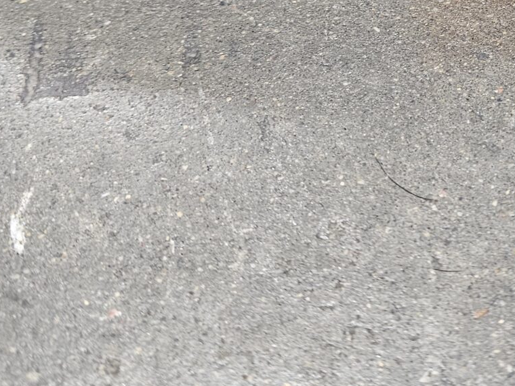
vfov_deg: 22.6
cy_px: -13
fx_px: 922
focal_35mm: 62
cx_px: 492
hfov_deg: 29.5
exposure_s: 1/39.3
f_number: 1.7
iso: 320
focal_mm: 6.3
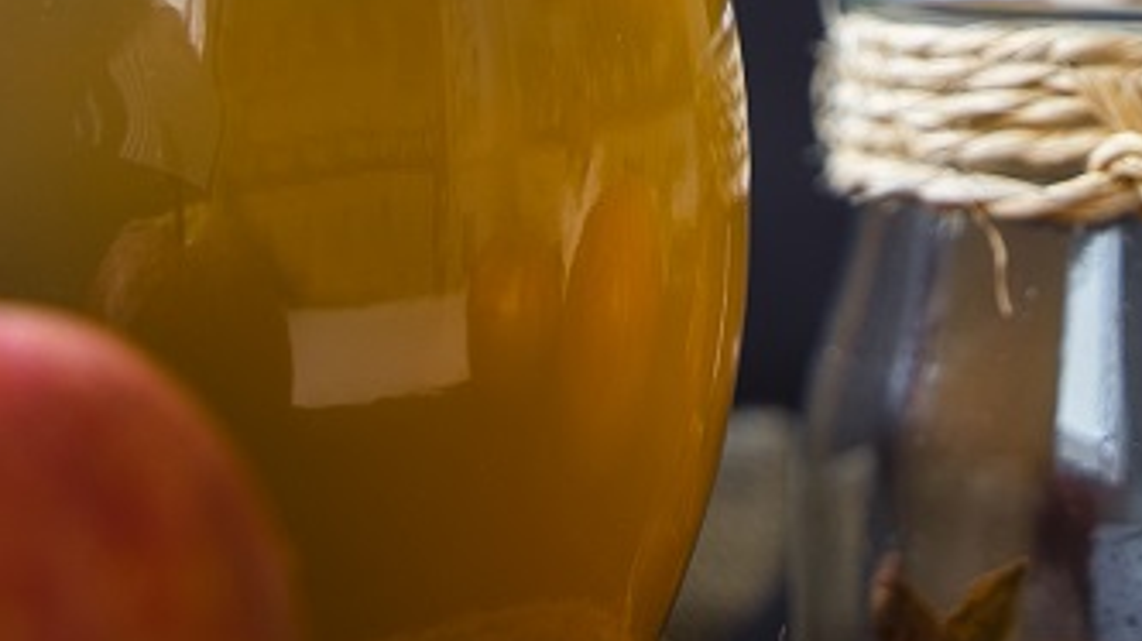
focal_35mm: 215
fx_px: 6508
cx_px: 899
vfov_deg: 5.6
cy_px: -379
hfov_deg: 10.0
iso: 100
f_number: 4
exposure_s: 1/13
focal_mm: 76
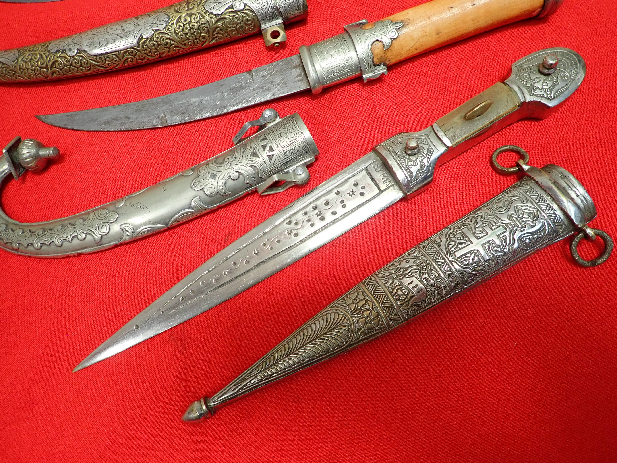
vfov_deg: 54.9
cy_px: 232
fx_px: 446
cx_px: 308
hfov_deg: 69.4
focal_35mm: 25
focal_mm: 4.5
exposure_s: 1/50
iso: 250
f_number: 2
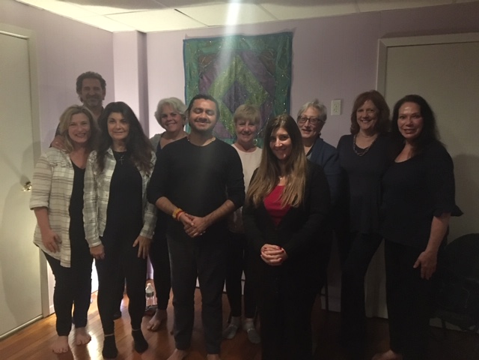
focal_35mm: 29
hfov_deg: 61.7
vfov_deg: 48.2
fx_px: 401
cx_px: 240
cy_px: 180
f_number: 2.2
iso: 640
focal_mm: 4.15
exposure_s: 1/15
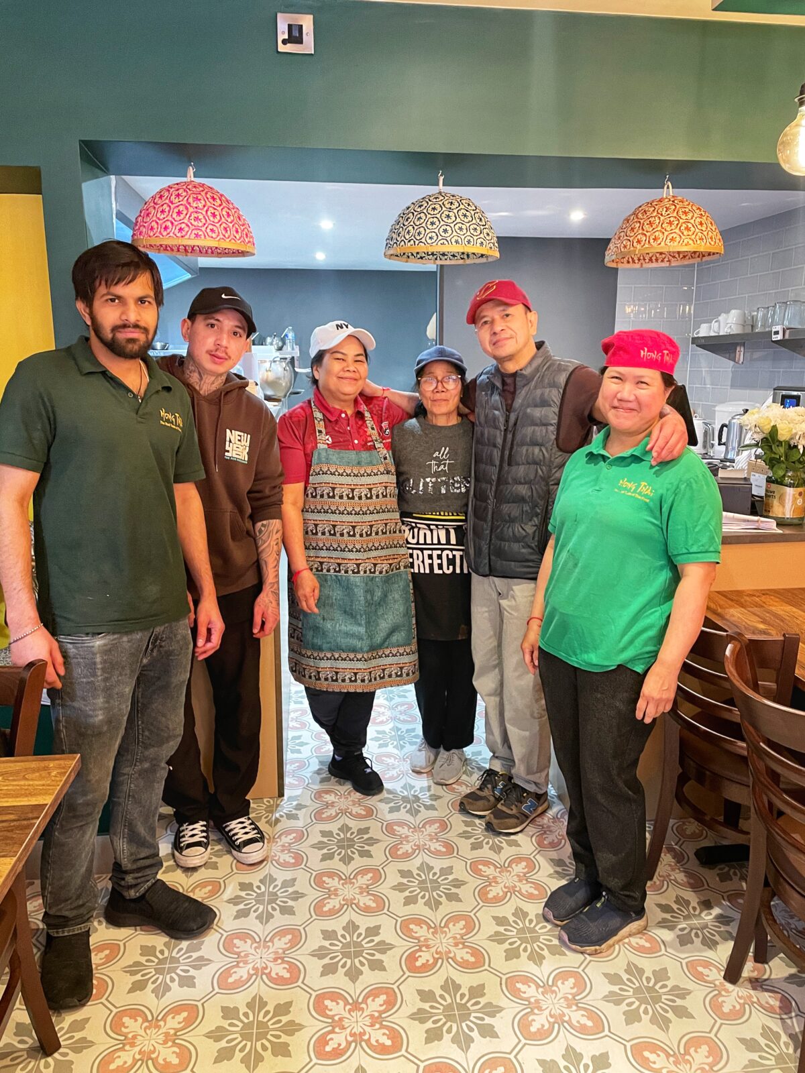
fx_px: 806
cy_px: 536
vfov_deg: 67.3
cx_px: 402
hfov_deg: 53.1
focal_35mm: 26
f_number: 1.6
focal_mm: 4.2
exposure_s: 1/50
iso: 400
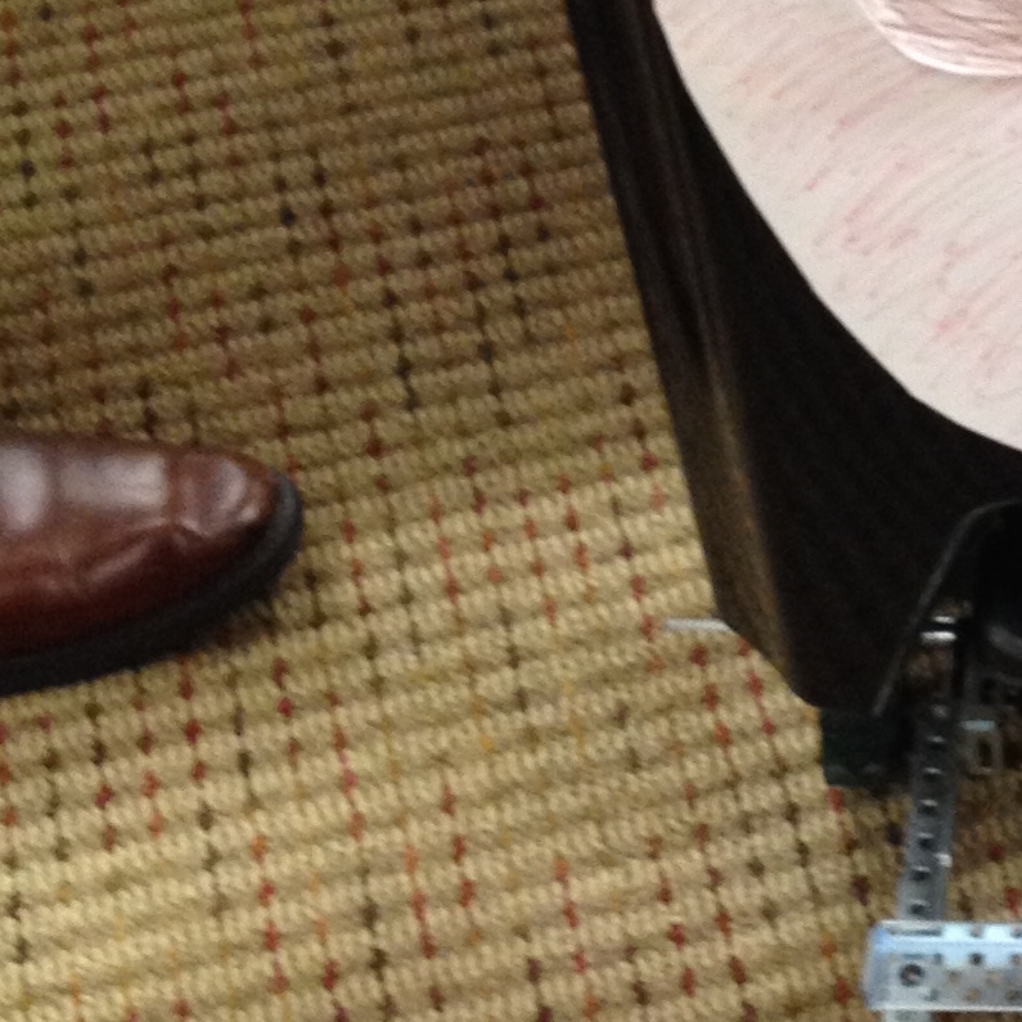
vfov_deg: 13.7
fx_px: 4242
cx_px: 1450
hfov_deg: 13.1
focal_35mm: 127
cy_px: 213
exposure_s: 1/20
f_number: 2.4
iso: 160
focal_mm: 4.28
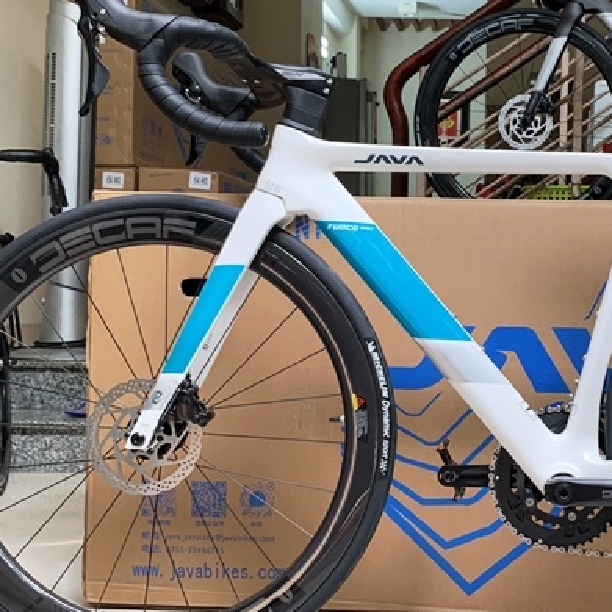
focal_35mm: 47
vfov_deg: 36.1
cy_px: 313
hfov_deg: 34.7
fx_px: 940
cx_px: 506
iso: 100
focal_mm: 4.25
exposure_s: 1/121
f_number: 1.8
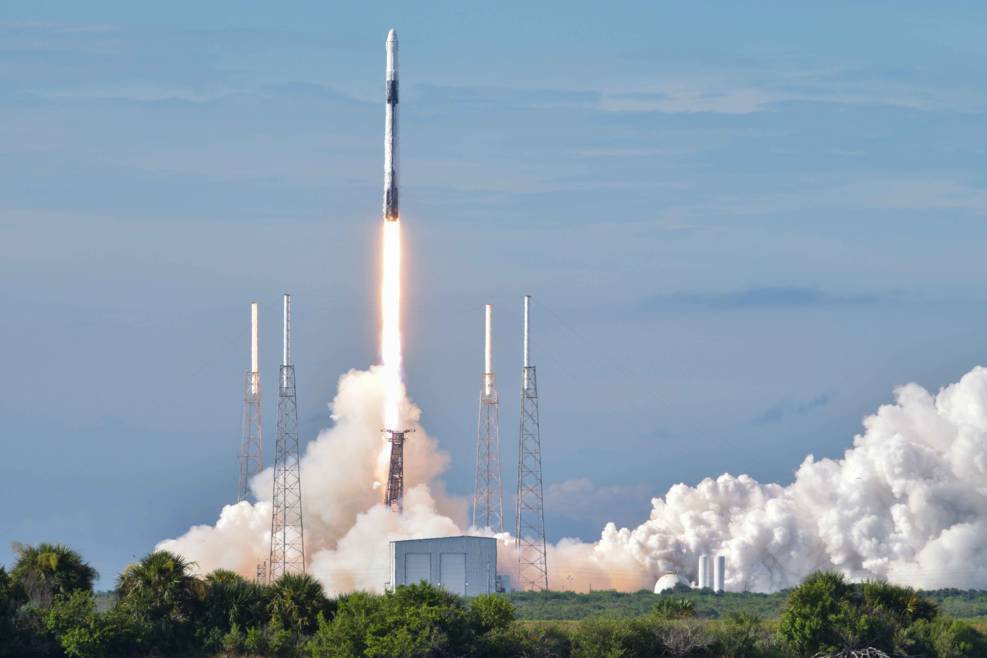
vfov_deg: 2.8
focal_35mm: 500
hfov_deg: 4.1
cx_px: 494
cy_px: 329
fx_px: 13708
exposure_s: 1/200
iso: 500
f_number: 20
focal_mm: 500
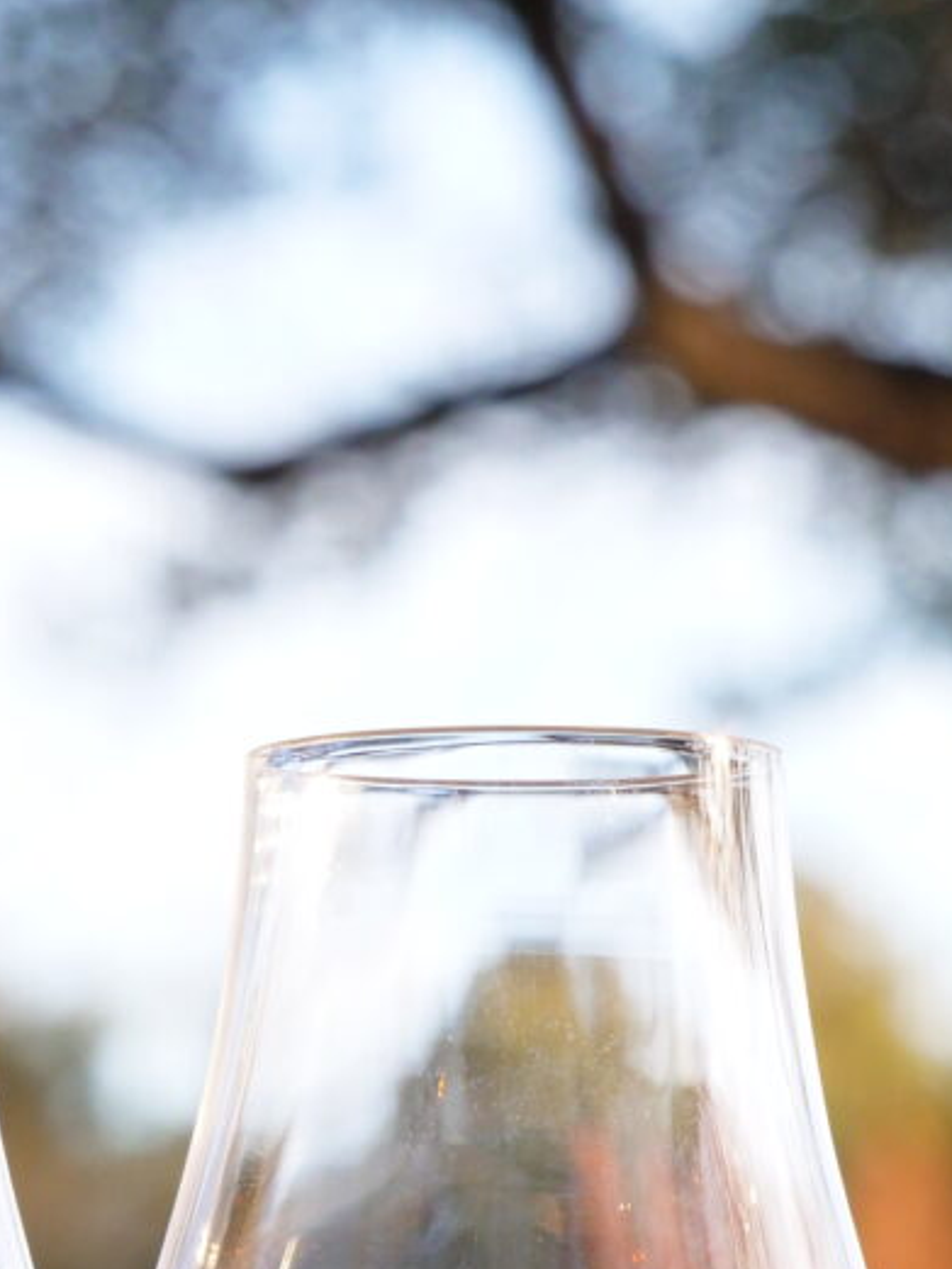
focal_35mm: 354
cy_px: 1359
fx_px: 12976
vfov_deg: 5.6
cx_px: -224
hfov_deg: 4.2
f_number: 6.3
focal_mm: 60
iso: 1600
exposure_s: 1/500
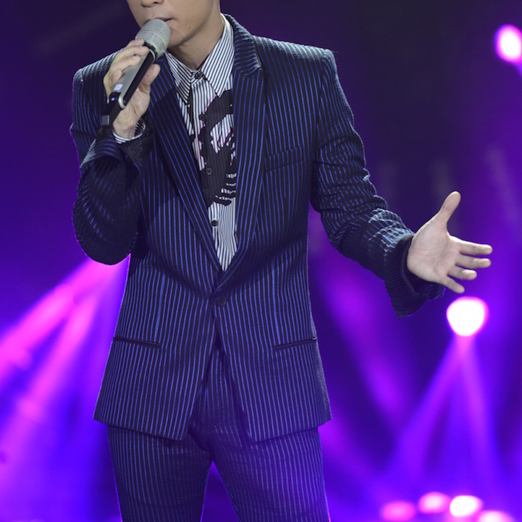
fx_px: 4368
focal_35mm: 256
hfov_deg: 6.8
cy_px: 228
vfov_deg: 6.8
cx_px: 261
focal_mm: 200
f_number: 3.5
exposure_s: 1/320
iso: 1600
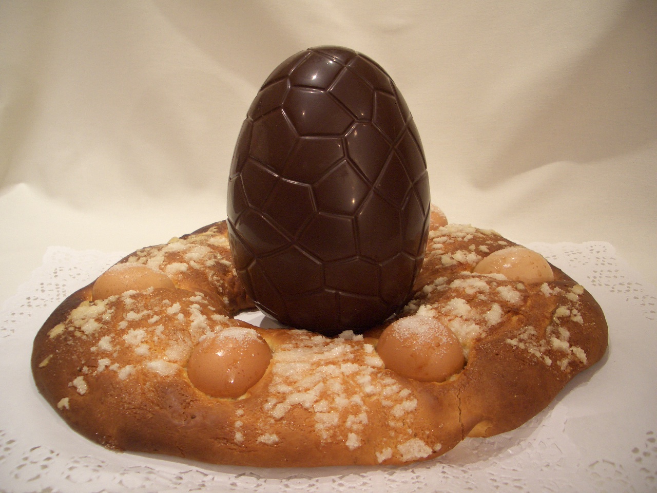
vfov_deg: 40.7
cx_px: 328
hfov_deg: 52.6
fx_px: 664
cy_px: 246
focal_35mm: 35
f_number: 2.6
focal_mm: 5.8
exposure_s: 1/15
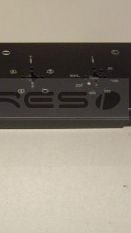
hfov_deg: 15.5
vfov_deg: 29.3
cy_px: 99
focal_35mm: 72
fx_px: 444
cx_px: -62
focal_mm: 7.4
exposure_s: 1/30
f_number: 2.8
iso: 200
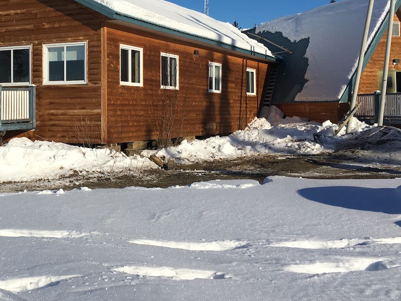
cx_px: 112
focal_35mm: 53
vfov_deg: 27.2
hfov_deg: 35.5
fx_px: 614
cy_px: 82
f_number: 2.2
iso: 25
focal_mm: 4.15
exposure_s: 1/3846
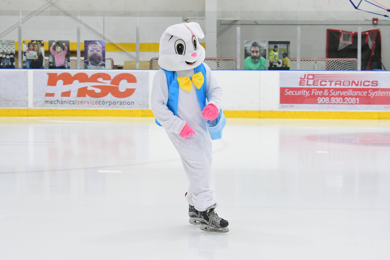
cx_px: 195
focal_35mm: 105
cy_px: 130
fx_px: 1137
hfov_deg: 19.5
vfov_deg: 13.0
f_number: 8
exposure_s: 1/250
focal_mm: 70
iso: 3200
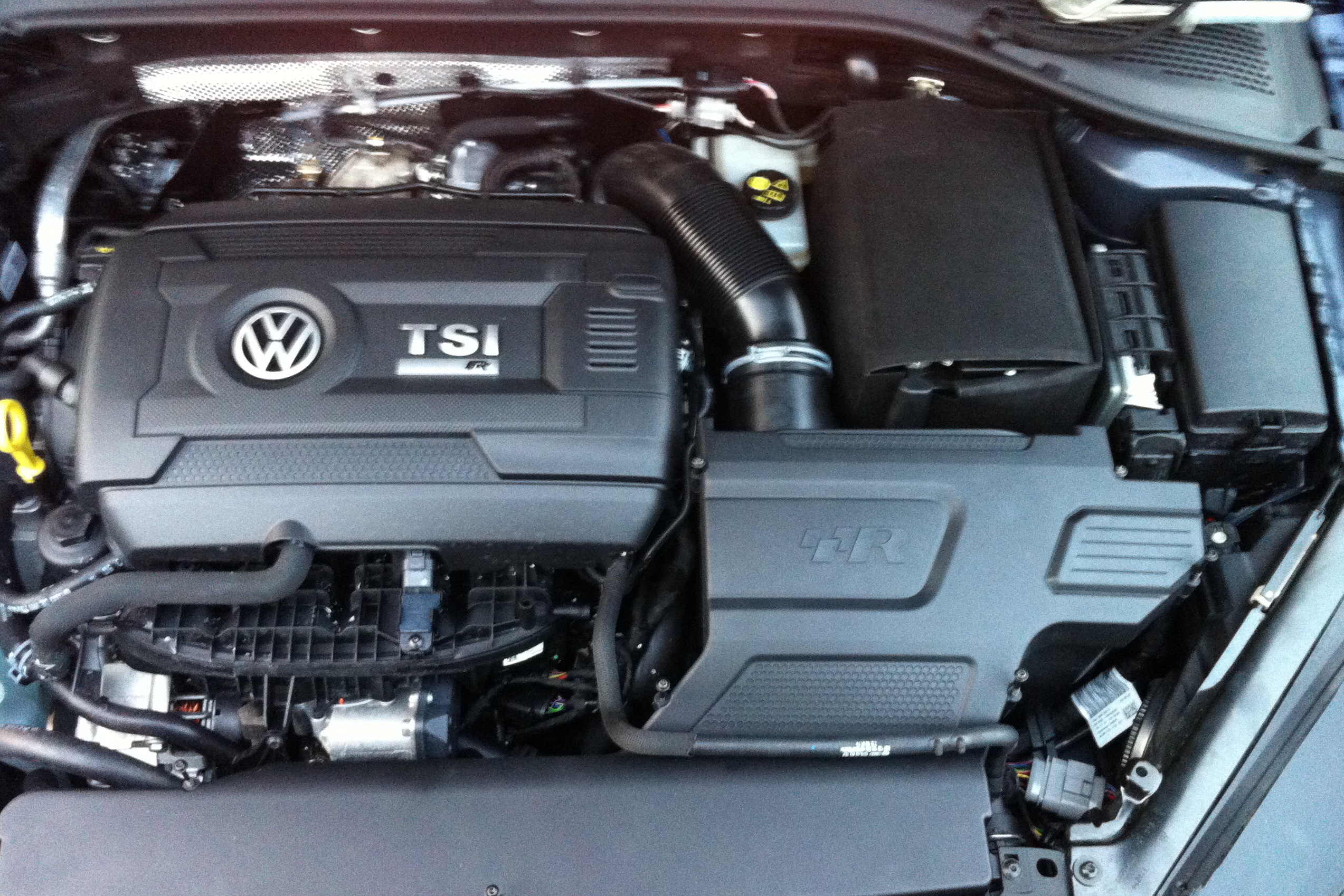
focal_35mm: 37
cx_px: 675
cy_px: 505
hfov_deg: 51.9
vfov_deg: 35.9
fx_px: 1381
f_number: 2.8
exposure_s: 1/15
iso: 320
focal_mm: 3.85
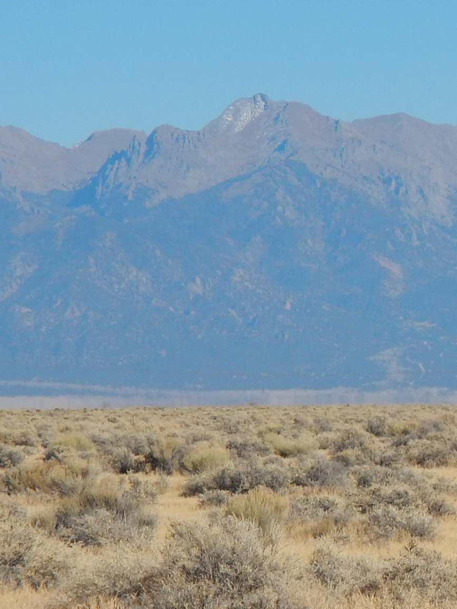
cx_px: 456
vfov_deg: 5.3
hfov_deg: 4.0
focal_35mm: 373
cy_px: 500
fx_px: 6565
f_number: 4.8
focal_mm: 25
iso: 125
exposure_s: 1/1250
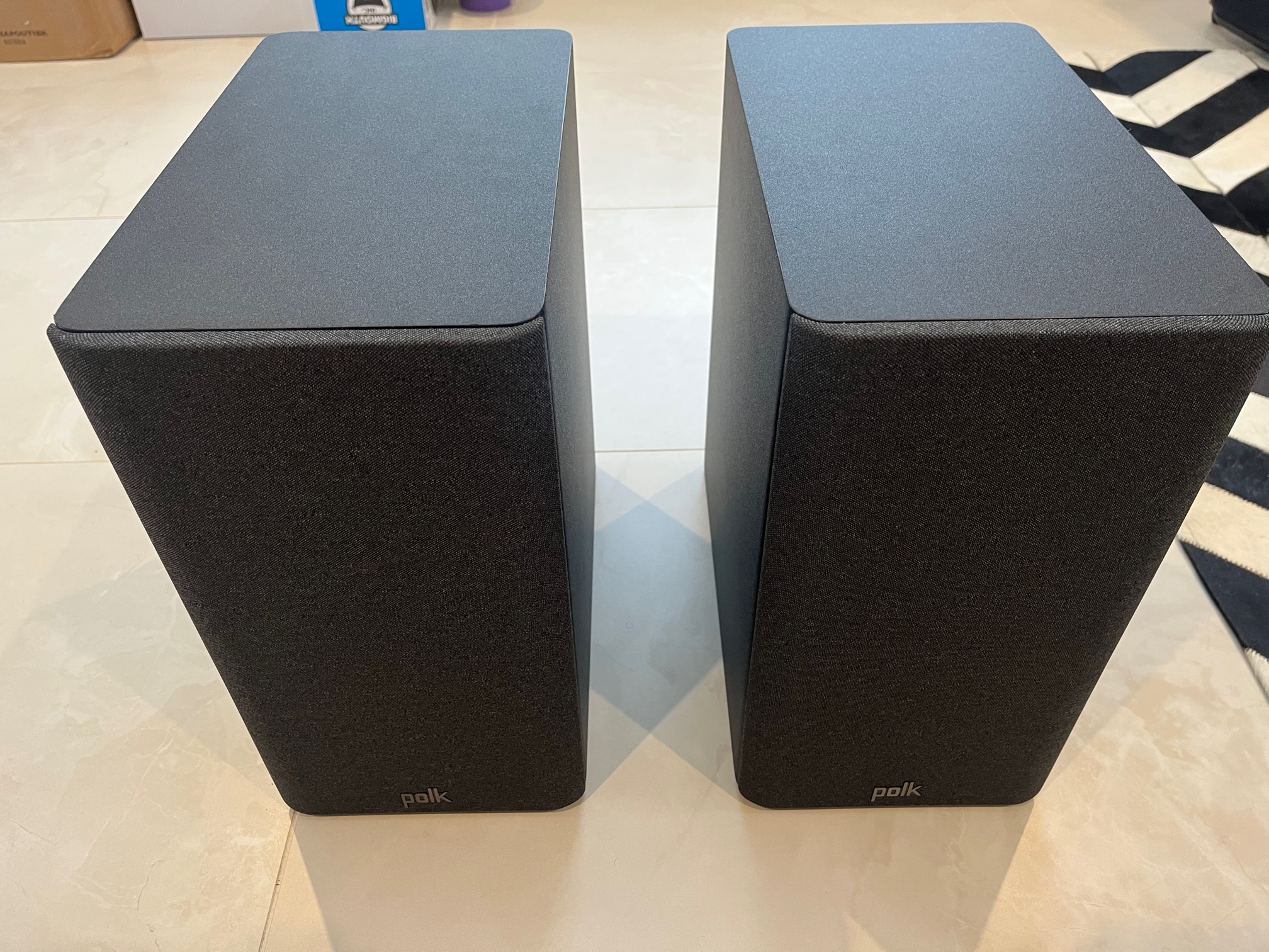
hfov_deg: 67.3
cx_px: 634
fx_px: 953
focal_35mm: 26
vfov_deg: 53.1
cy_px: 476
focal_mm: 5.1
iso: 200
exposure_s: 1/50
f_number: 1.6
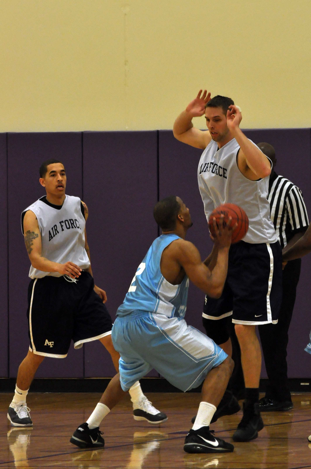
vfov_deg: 7.6
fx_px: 3508
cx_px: 156
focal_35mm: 270
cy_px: 234
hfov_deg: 5.1
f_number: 5
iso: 1250
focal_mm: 180
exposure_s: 1/320
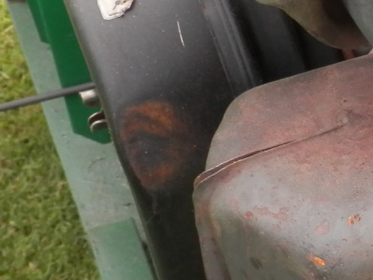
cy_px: 167
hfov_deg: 12.8
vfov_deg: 10.6
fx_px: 1508
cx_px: 662
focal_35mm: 140
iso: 80
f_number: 3.3
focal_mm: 5.5
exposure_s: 1/125
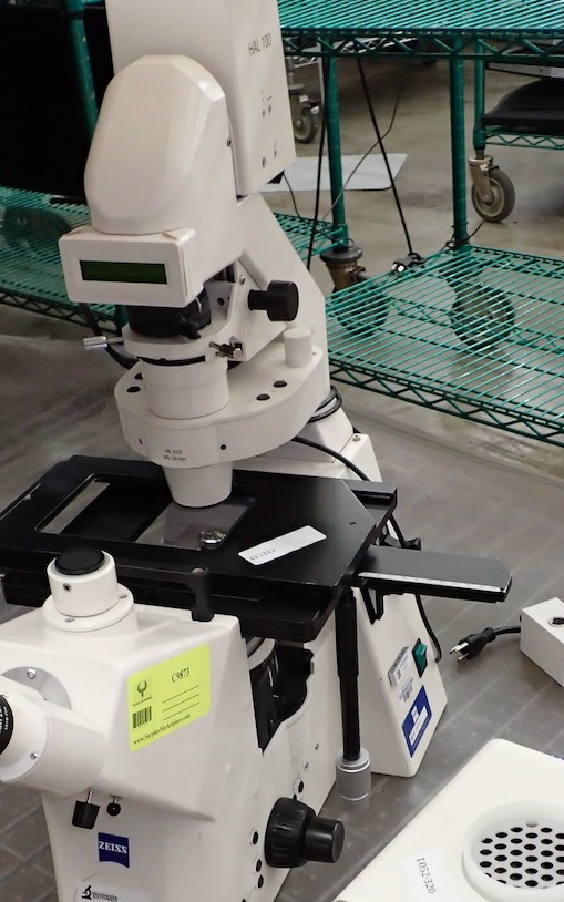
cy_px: 650
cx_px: 293
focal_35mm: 50
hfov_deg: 25.8
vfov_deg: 39.4
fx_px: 1229
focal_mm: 5.5
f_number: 3.2
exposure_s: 1/30
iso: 640
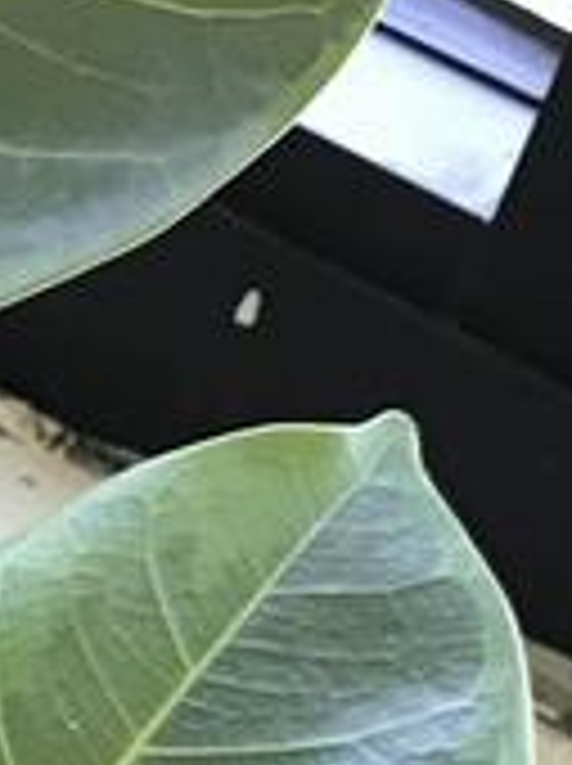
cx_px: -878
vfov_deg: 10.9
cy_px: 1544
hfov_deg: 8.2
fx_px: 3644
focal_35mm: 165
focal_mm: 4
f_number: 1.8
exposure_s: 1/30
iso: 20
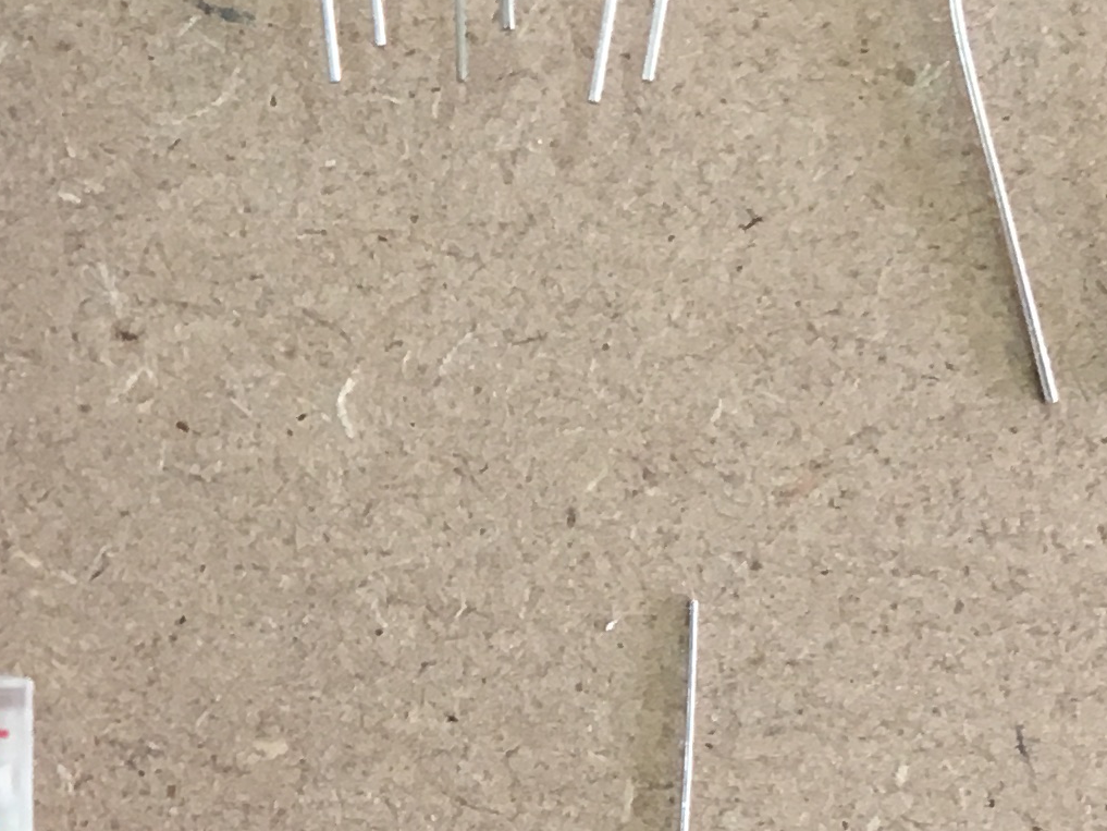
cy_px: 613
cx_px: -324
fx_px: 3678
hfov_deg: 16.2
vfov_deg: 12.8
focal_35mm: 115
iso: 80
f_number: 2.2
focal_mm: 4.15
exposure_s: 1/33
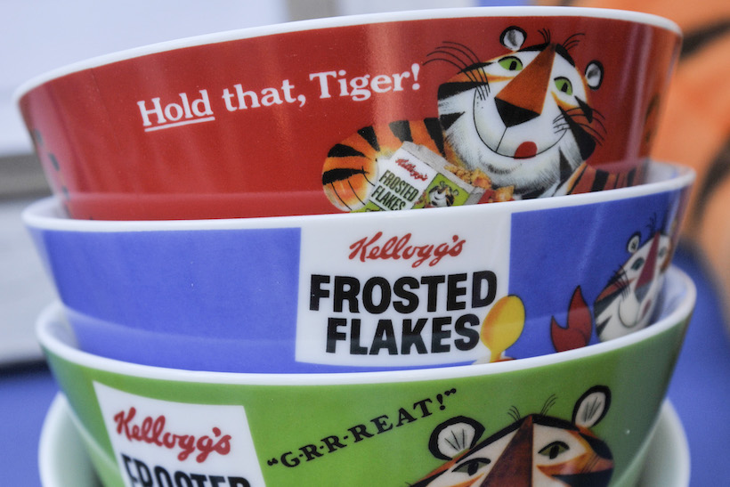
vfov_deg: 13.0
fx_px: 2129
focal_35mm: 105
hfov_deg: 19.5
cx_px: 365
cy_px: 244
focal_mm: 105
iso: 500
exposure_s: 1/320
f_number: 5
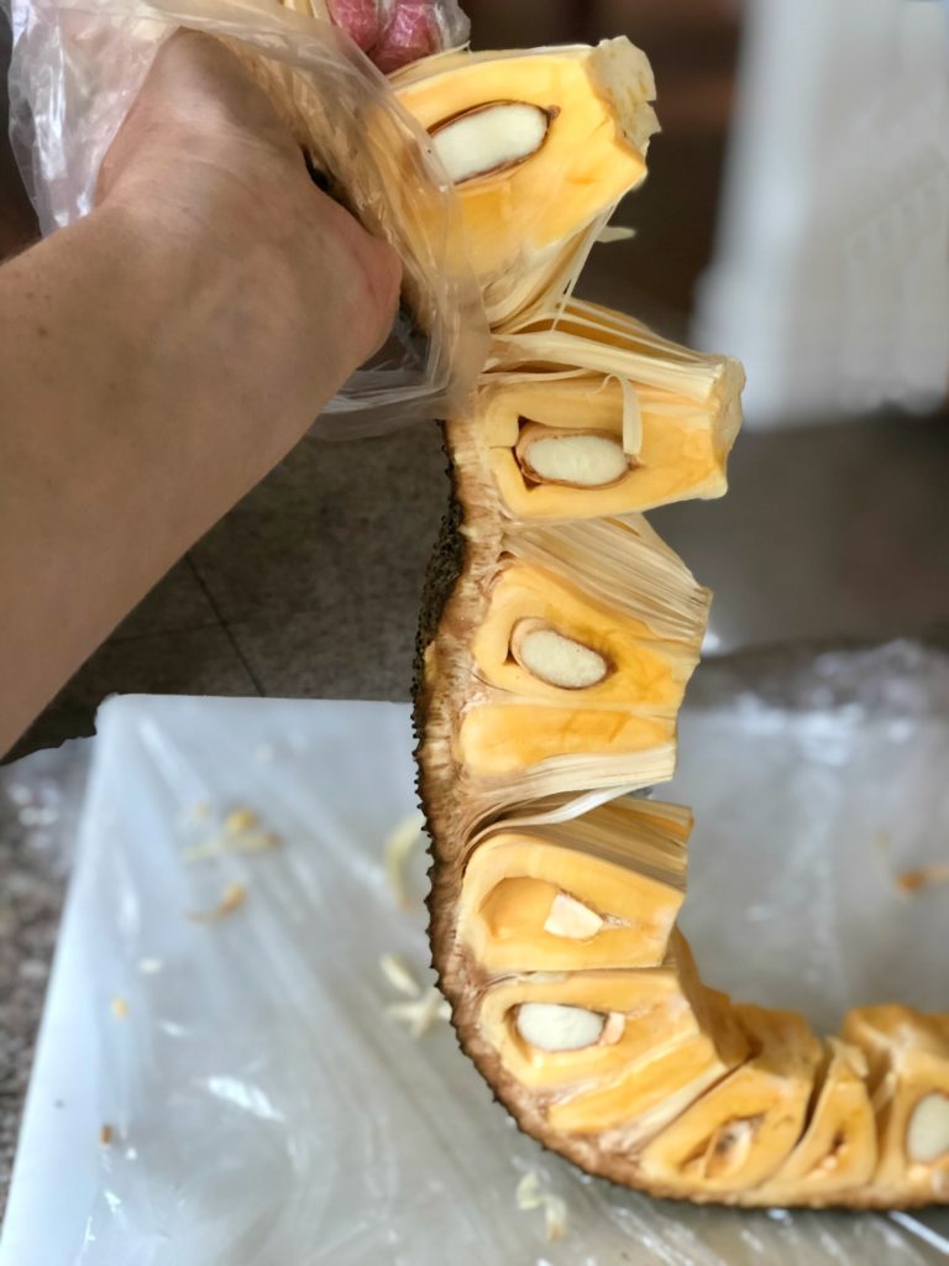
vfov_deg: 33.8
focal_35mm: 57
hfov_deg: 25.7
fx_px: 2084
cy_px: 633
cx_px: 474
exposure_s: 1/30
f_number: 2.8
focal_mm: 6.6
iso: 125
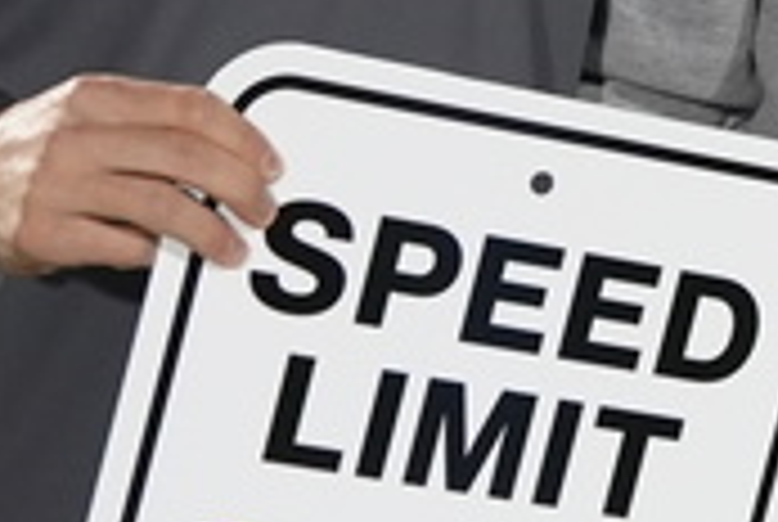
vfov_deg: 7.0
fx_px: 4243
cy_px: -126
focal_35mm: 196
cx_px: 1156
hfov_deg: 10.1
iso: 3200
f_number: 4
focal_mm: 34
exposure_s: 1/160
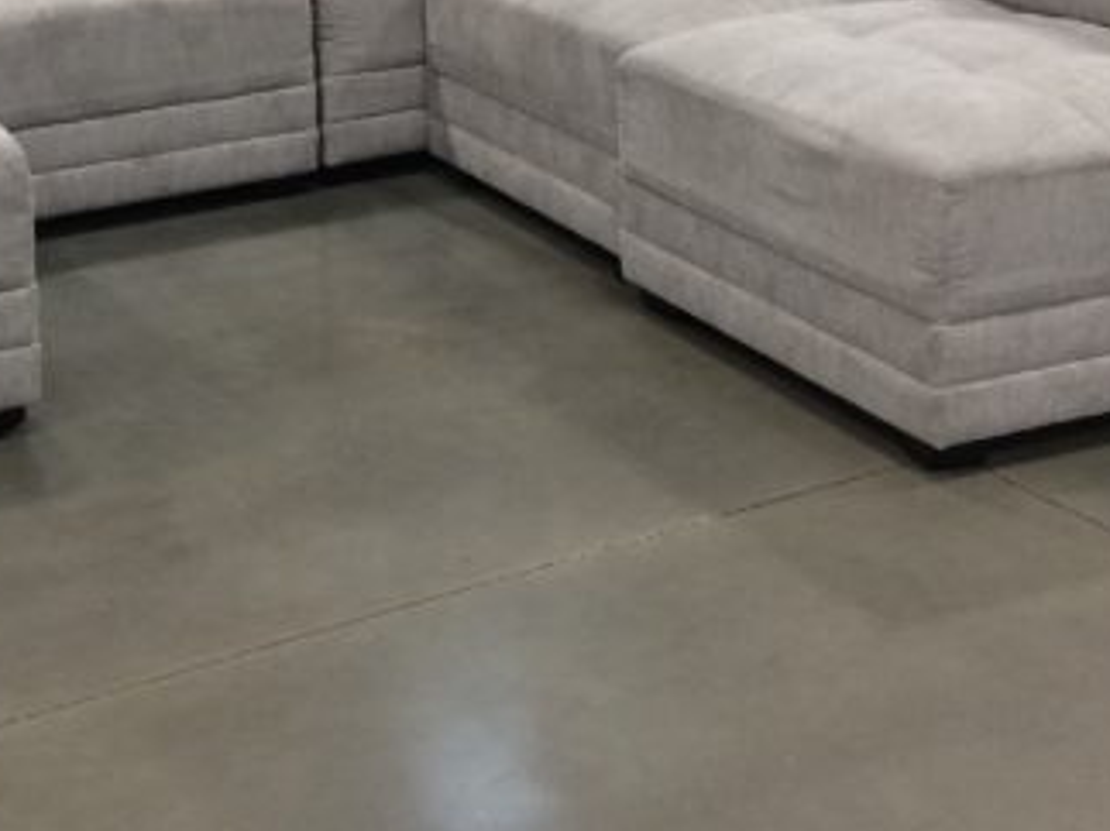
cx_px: 333
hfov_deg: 27.9
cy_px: 41
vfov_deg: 20.7
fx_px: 2212
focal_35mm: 69
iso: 80
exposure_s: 1/33
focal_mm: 4.15
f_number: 2.2
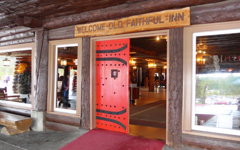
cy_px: 77
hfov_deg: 61.2
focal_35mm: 31
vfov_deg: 40.6
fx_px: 203
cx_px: 121
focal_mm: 6
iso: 800
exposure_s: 1/125
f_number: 2
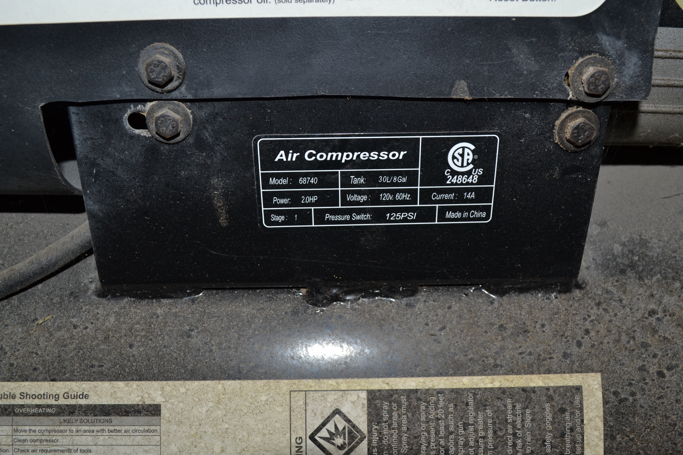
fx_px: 645
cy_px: 224
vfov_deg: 38.9
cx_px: 343
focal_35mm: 34
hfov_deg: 55.8
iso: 100
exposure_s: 1/60
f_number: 8
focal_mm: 22
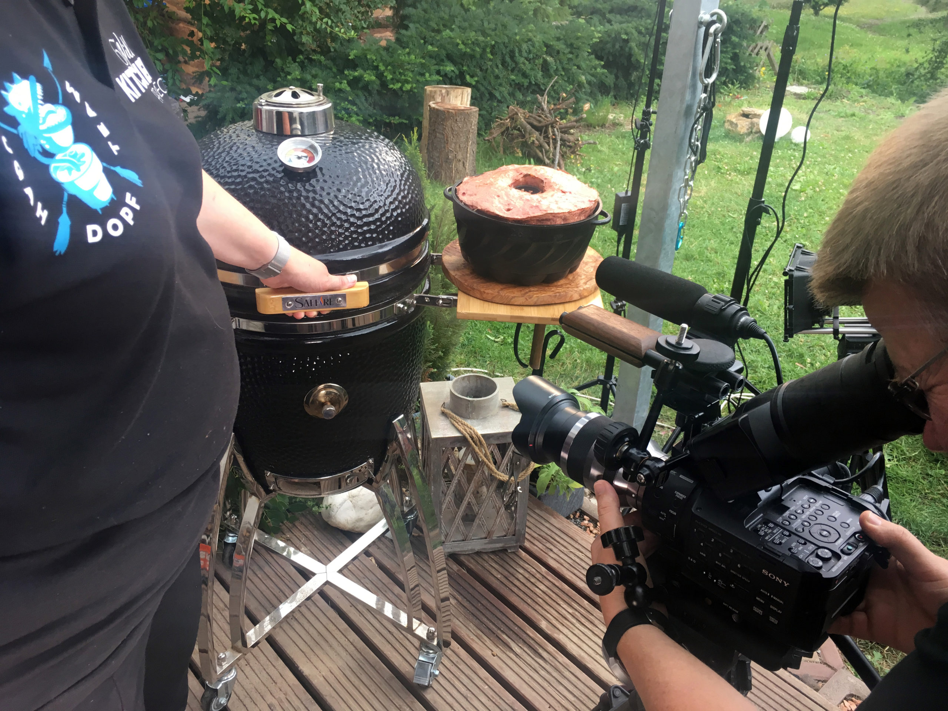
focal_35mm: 29
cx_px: 474
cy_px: 356
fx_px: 794
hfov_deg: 61.7
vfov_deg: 48.2
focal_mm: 4.15
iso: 25
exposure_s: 1/33
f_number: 2.2
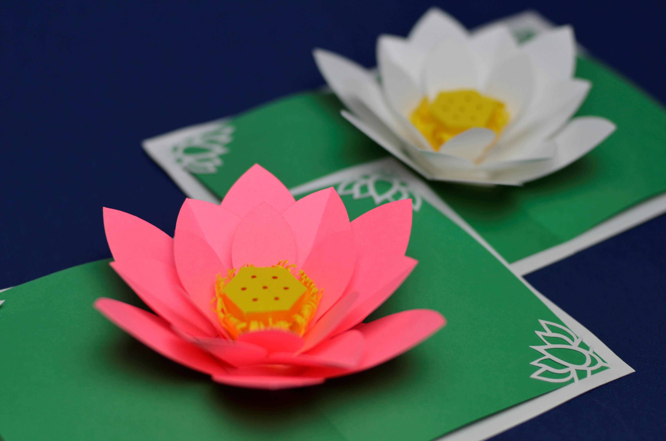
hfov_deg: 27.0
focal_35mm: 75
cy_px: 220
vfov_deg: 18.1
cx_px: 333
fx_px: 1385
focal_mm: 50
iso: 500
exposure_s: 1/1250
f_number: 2.5
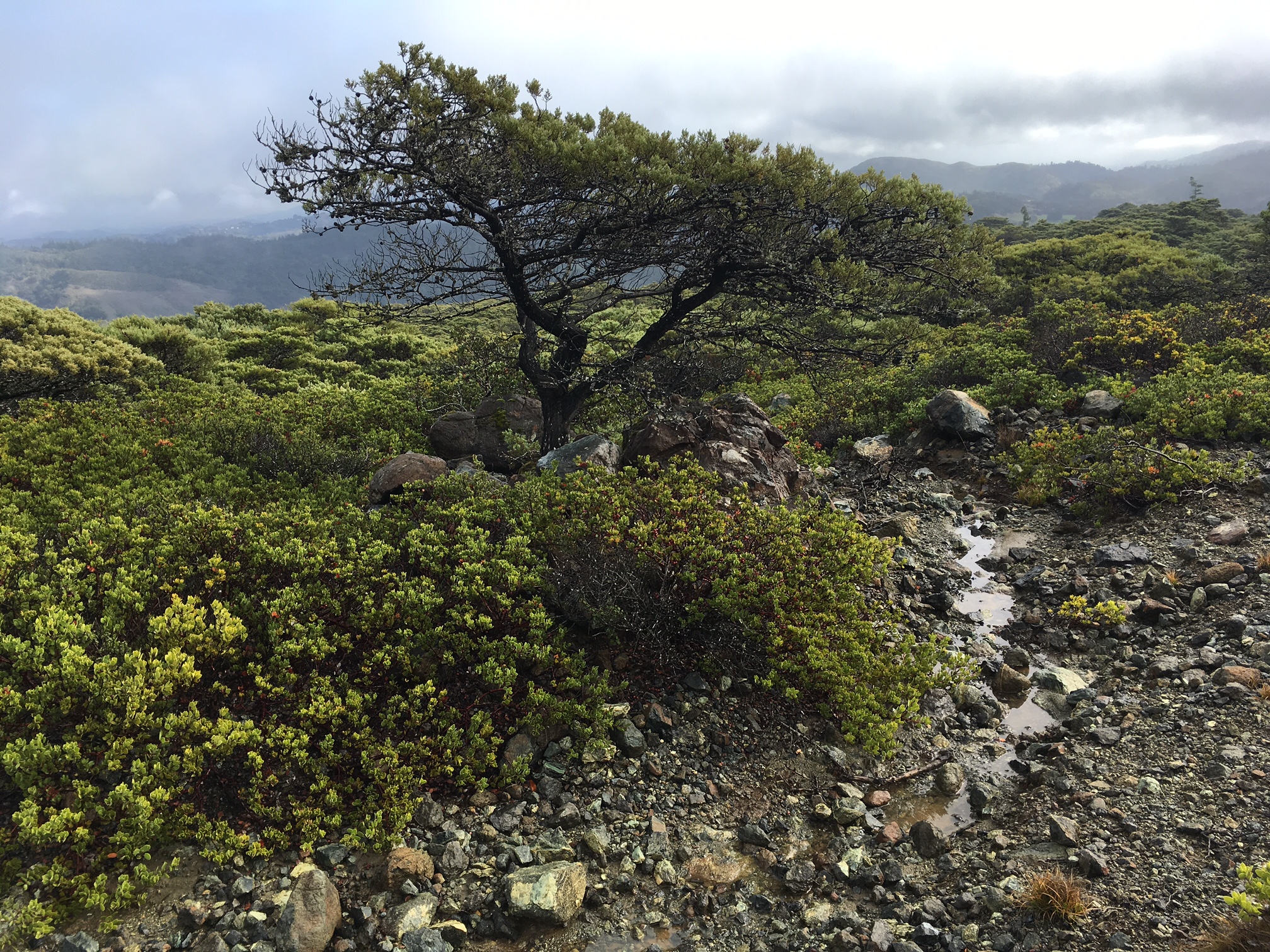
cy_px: 476
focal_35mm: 29
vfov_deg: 48.2
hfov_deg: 61.7
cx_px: 635
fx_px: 1064
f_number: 2.2
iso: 25
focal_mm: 4.15
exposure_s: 1/635
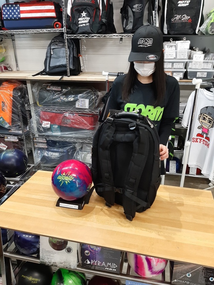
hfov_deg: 53.1
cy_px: 142
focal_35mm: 26
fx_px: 214
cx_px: 107
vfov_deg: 67.3
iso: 160
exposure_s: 1/50
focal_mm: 3.93
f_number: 1.7
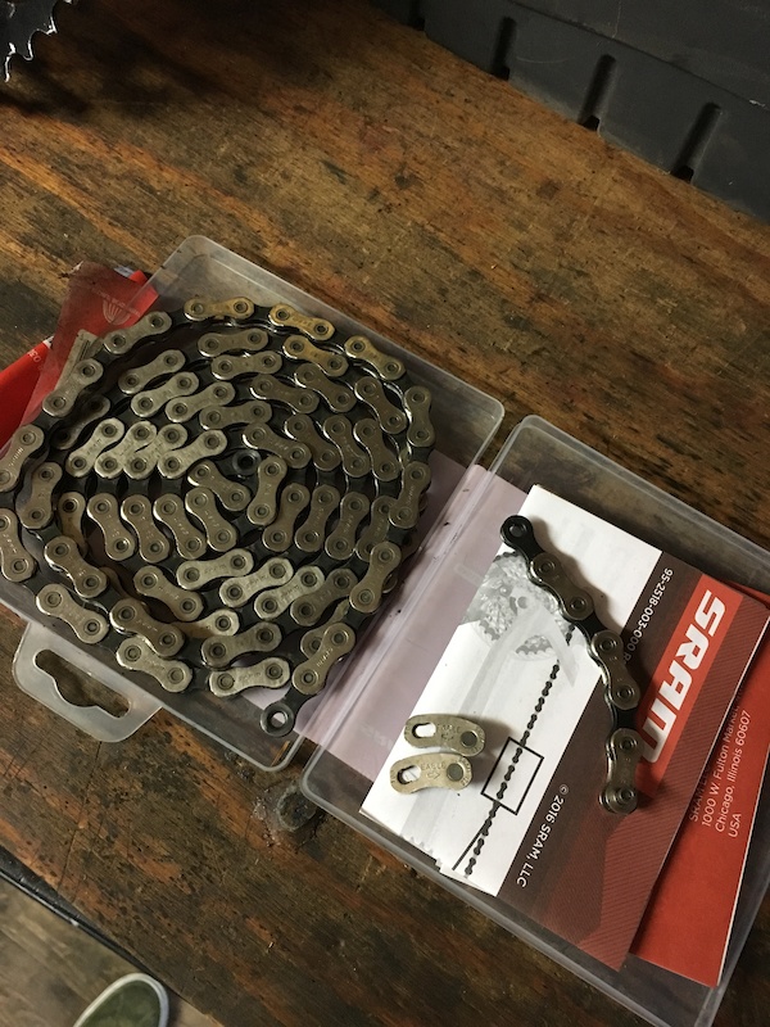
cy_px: 514
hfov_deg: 48.2
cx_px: 385
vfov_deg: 61.7
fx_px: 860
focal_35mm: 29
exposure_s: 1/15
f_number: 2.2
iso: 200
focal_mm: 4.15
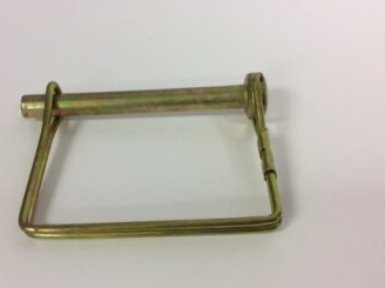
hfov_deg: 47.8
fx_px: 433
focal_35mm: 39
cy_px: 150
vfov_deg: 36.7
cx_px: 164
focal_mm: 3.3
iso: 50
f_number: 2.4
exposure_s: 1/24
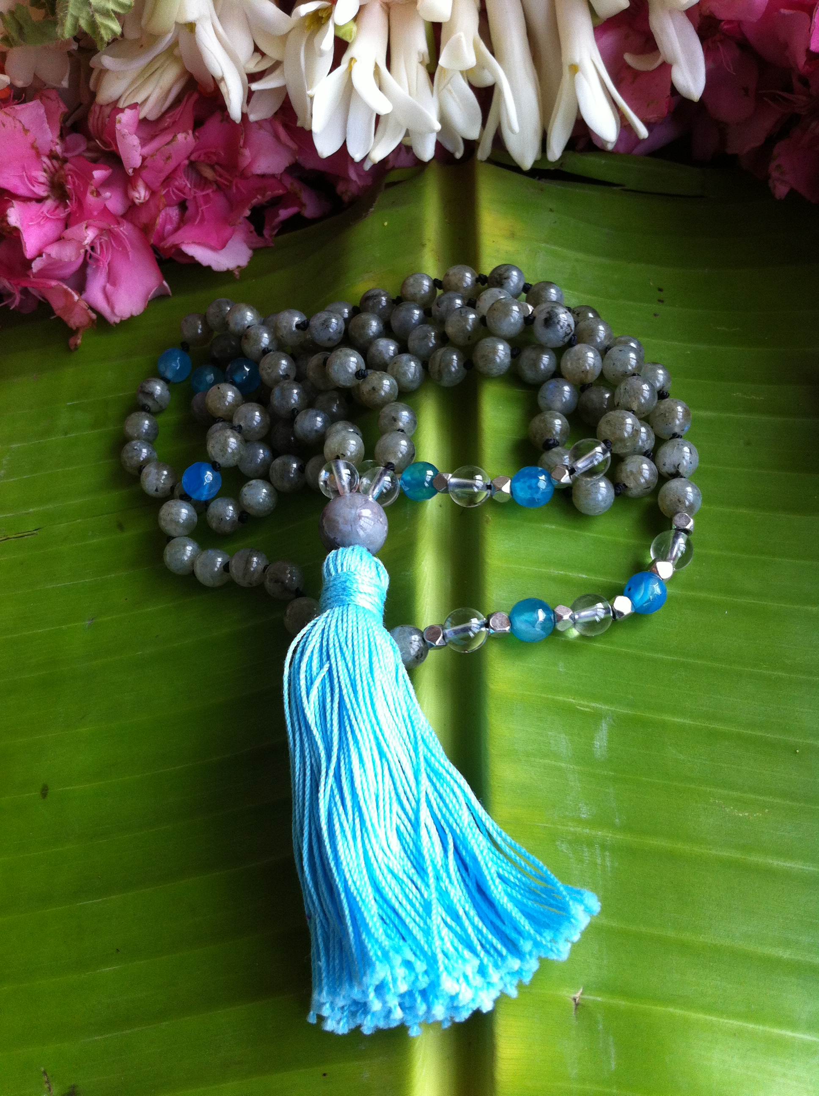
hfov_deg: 40.6
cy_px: 548
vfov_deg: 52.7
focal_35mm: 35
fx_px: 1107
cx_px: 410
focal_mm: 3.85
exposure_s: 1/50
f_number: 2.8
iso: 100
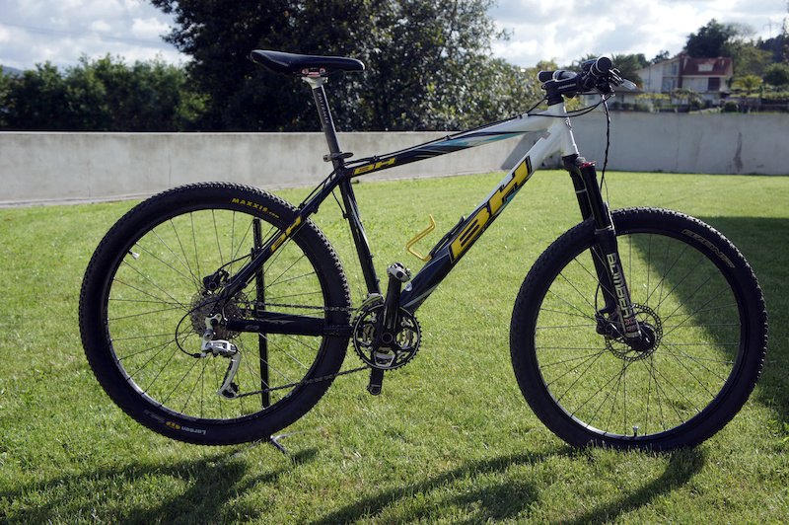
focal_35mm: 42
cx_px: 394
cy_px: 262
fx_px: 920
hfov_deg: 46.4
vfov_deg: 31.8
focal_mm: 28
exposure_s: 1/1000
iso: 200
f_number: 4.5
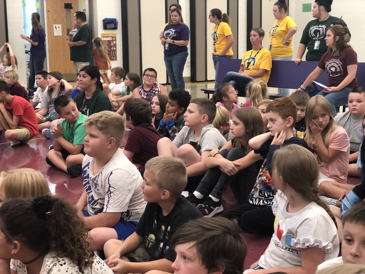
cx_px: 182
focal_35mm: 57
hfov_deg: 33.8
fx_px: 601
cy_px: 137
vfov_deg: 25.7
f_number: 2.8
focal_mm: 6.6
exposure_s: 1/30
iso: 160
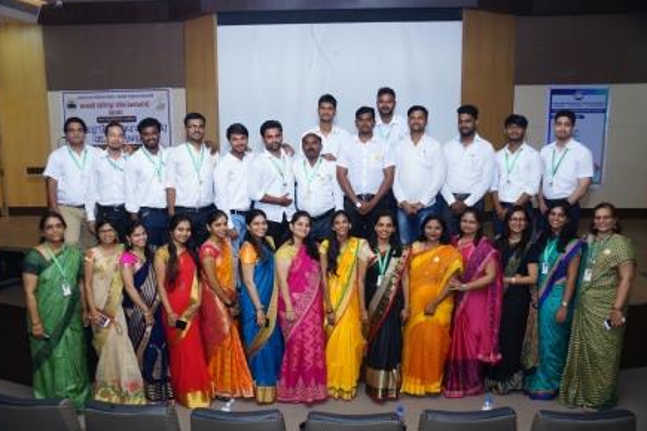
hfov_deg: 55.8
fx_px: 611
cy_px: 216
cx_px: 318
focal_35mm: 34
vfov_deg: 38.9
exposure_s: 1/125
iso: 640
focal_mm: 22
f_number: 4.5
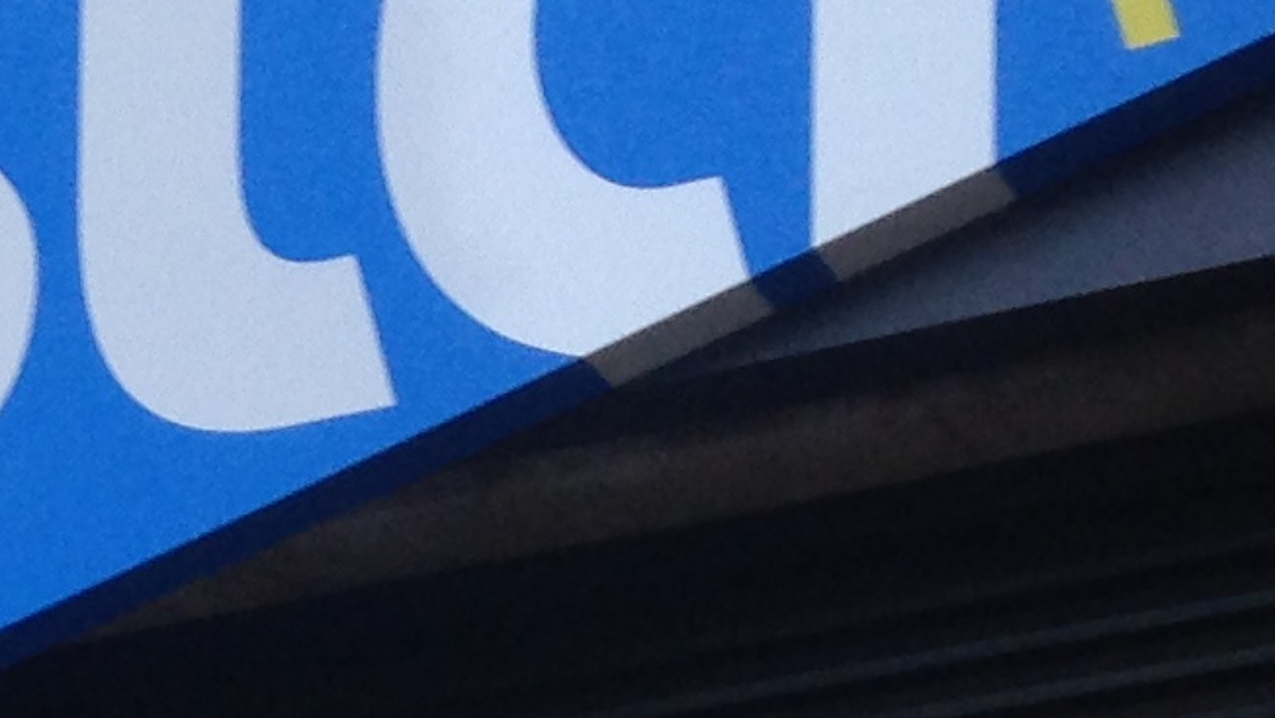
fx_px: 6086
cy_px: 1862
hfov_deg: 11.5
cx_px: -563
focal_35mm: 180
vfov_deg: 6.4
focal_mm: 4.12
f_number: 2.4
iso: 64
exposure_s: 1/120
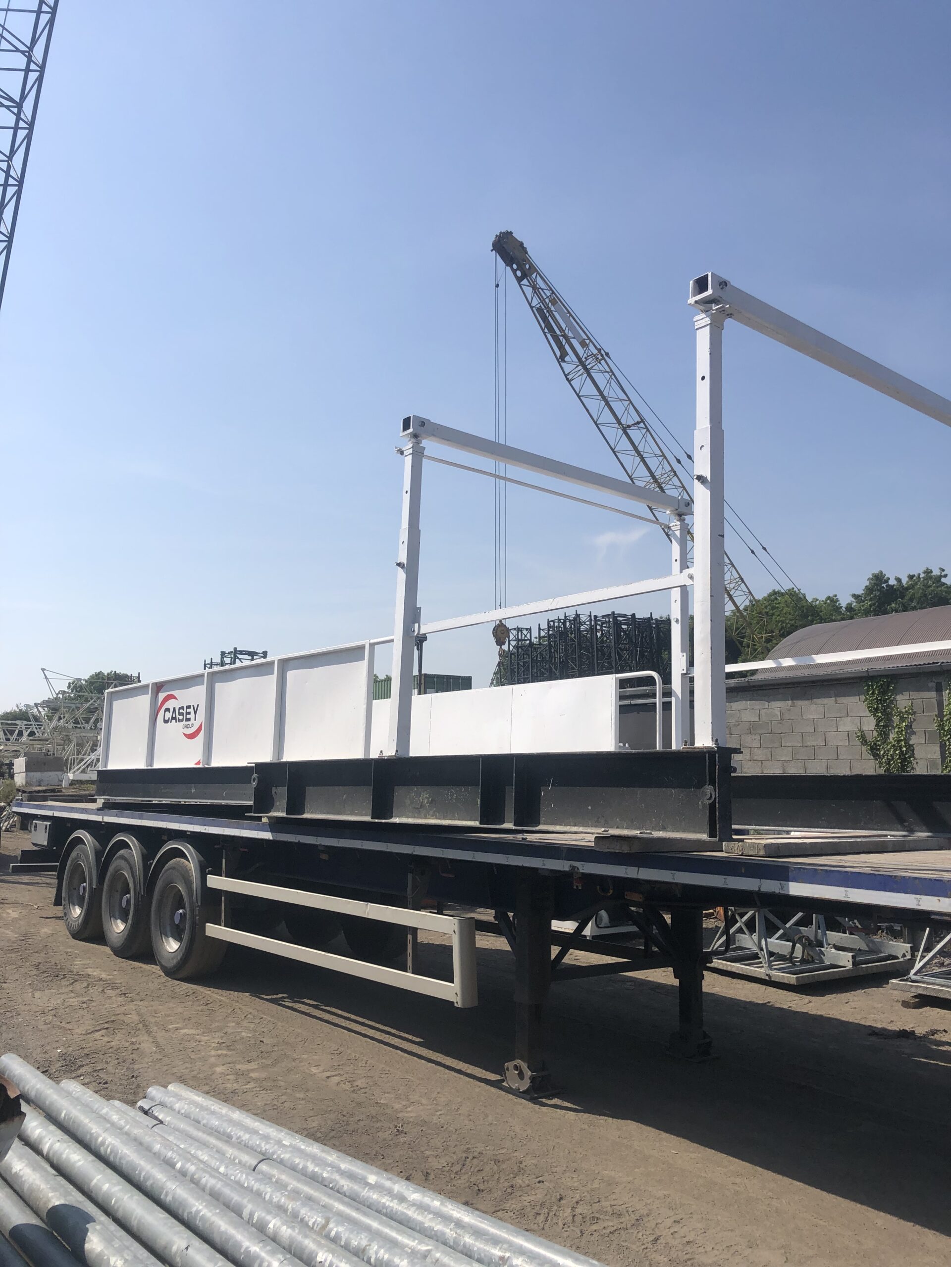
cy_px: 634
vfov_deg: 63.4
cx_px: 476
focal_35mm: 28
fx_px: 1026
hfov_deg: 49.7
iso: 25
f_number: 1.8
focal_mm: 4
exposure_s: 1/3690
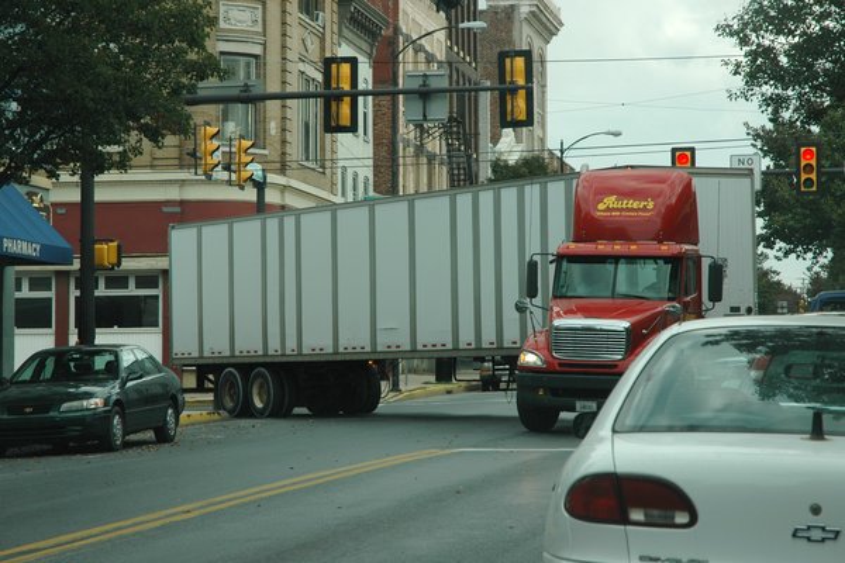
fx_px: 2464
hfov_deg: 19.5
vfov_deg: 13.0
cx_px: 422
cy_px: 282
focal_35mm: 105
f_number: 7.1
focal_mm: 70
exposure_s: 1/200
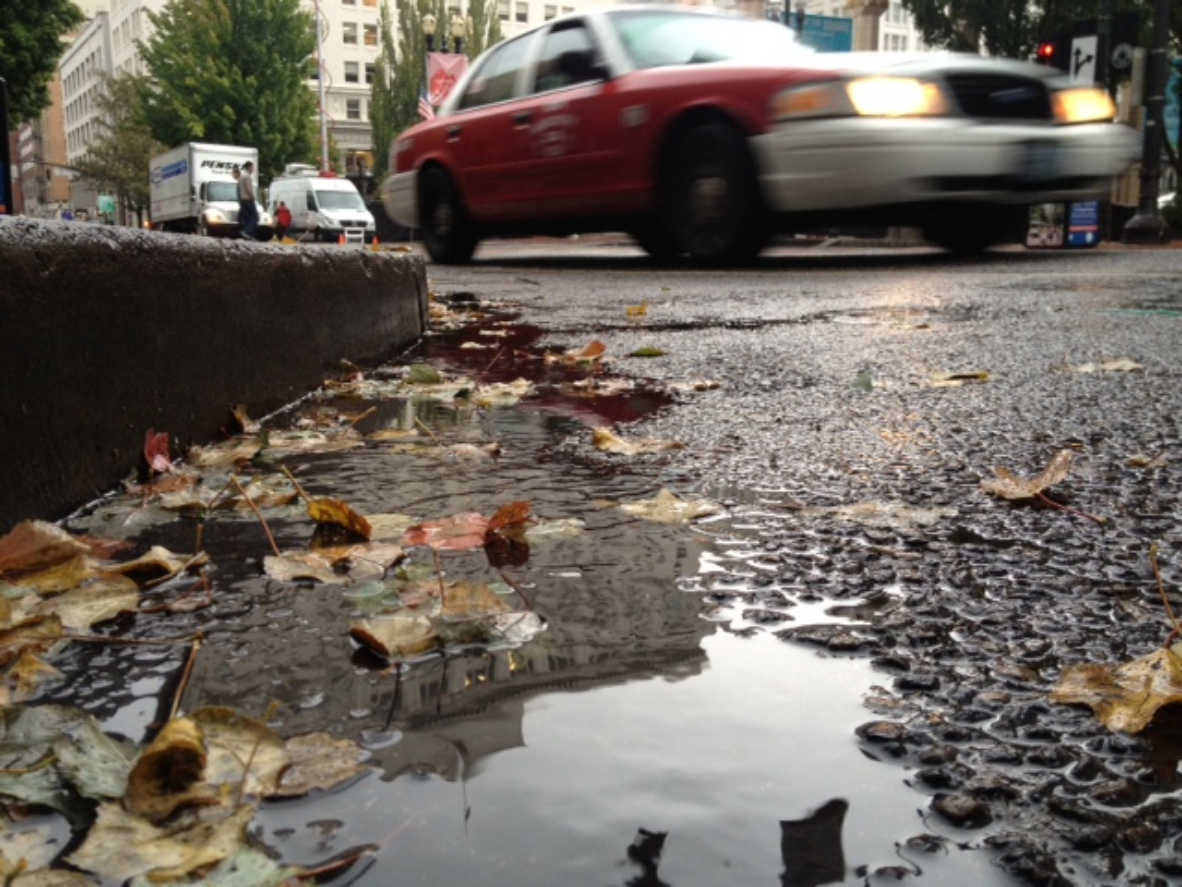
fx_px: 1195
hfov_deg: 52.6
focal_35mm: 35
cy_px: 444
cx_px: 591
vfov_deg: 40.7
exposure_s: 1/30
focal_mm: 4.28
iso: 50
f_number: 2.4
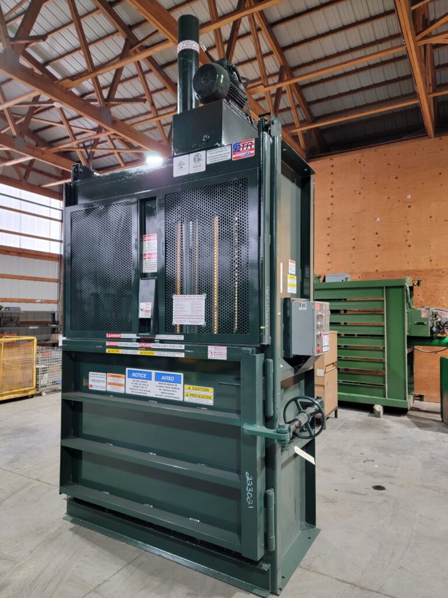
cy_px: 299
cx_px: 224
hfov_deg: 56.8
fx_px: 414
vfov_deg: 71.6
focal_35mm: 24
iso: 640
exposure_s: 1/40
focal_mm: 6.7
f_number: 1.8
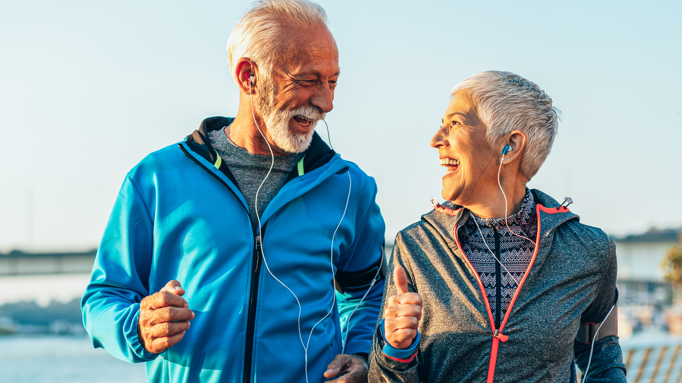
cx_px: 244
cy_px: 312
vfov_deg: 12.5
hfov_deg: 22.2
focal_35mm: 96
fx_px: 1736
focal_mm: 55
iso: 320
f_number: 2.5
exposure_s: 1/1600
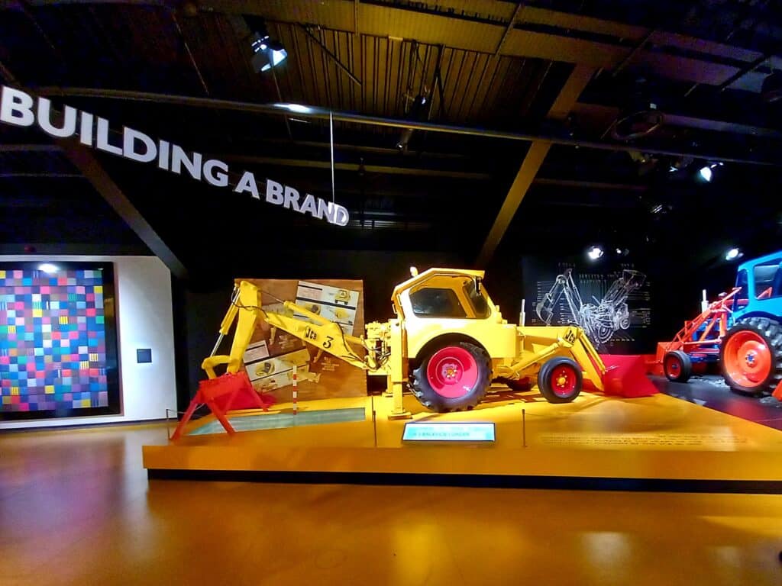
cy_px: 293
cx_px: 391
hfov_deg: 106.2
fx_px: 294
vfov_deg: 89.9
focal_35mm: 13
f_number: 2.2
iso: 400
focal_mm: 1.13
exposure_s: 1/20
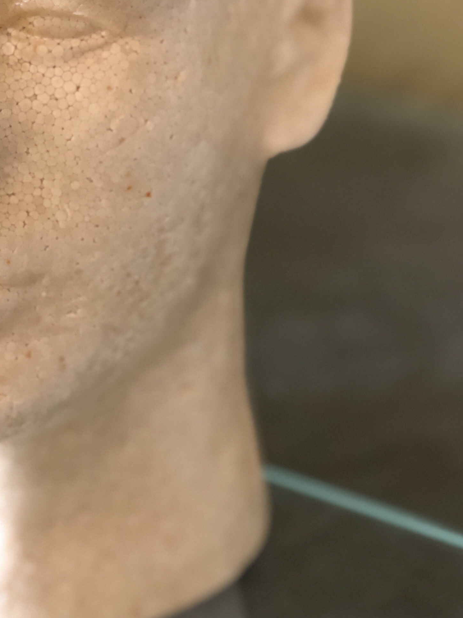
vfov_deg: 16.3
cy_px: 34
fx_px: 2122
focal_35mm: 119
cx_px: 51
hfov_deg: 12.4
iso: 250
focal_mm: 6.6
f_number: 2.8
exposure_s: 1/30
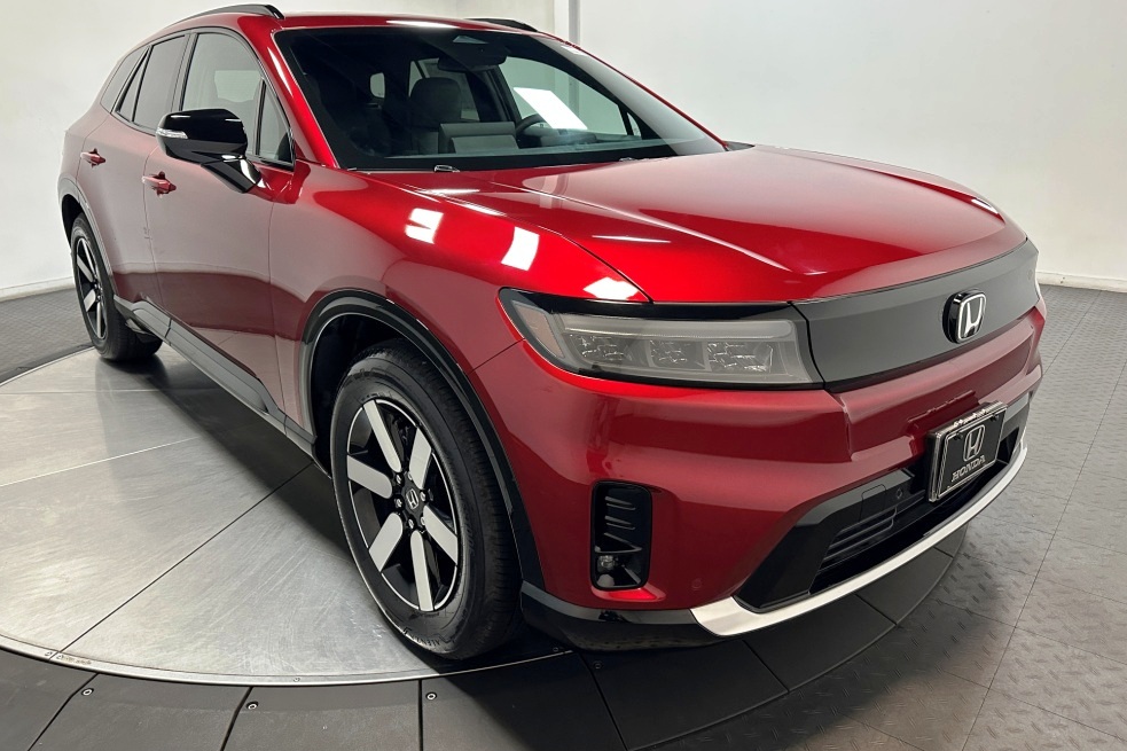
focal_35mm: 26
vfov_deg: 49.5
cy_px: 339
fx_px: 814
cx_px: 549
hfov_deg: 69.4
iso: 400
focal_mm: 6.86
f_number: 1.78
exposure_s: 1/60
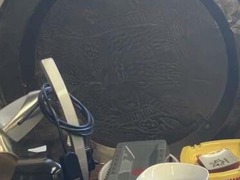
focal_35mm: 73
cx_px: 273
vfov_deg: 20.0
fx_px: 506
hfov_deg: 24.6
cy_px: 136
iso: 125
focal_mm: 3.99
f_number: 1.8
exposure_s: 1/60
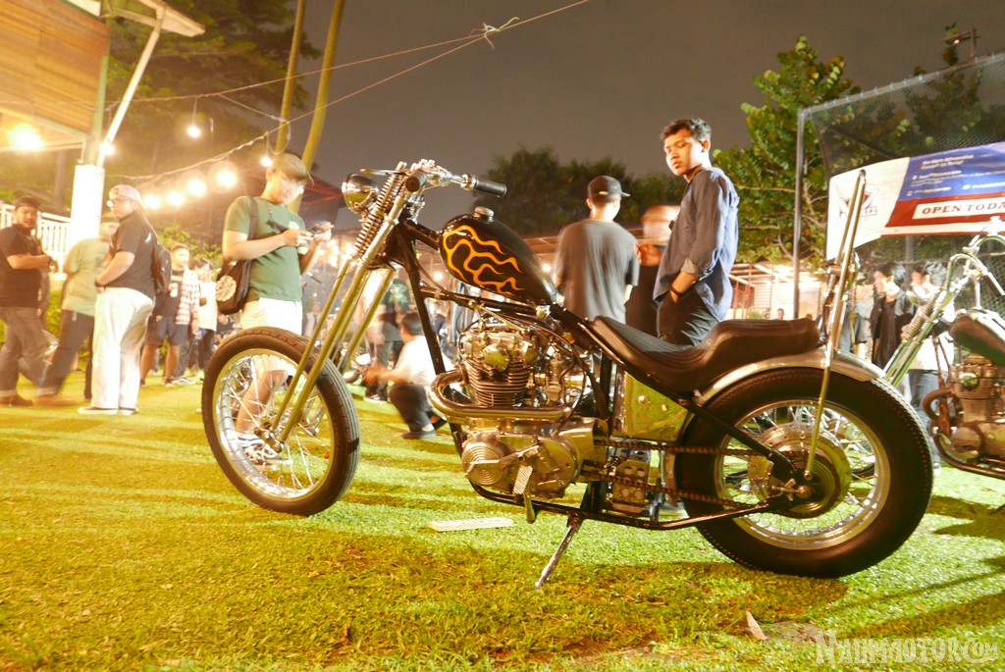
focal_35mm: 24
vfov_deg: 53.2
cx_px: 502
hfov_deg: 73.7
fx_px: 671
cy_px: 336
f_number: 1.7
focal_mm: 10.9
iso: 1600
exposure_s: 1/6
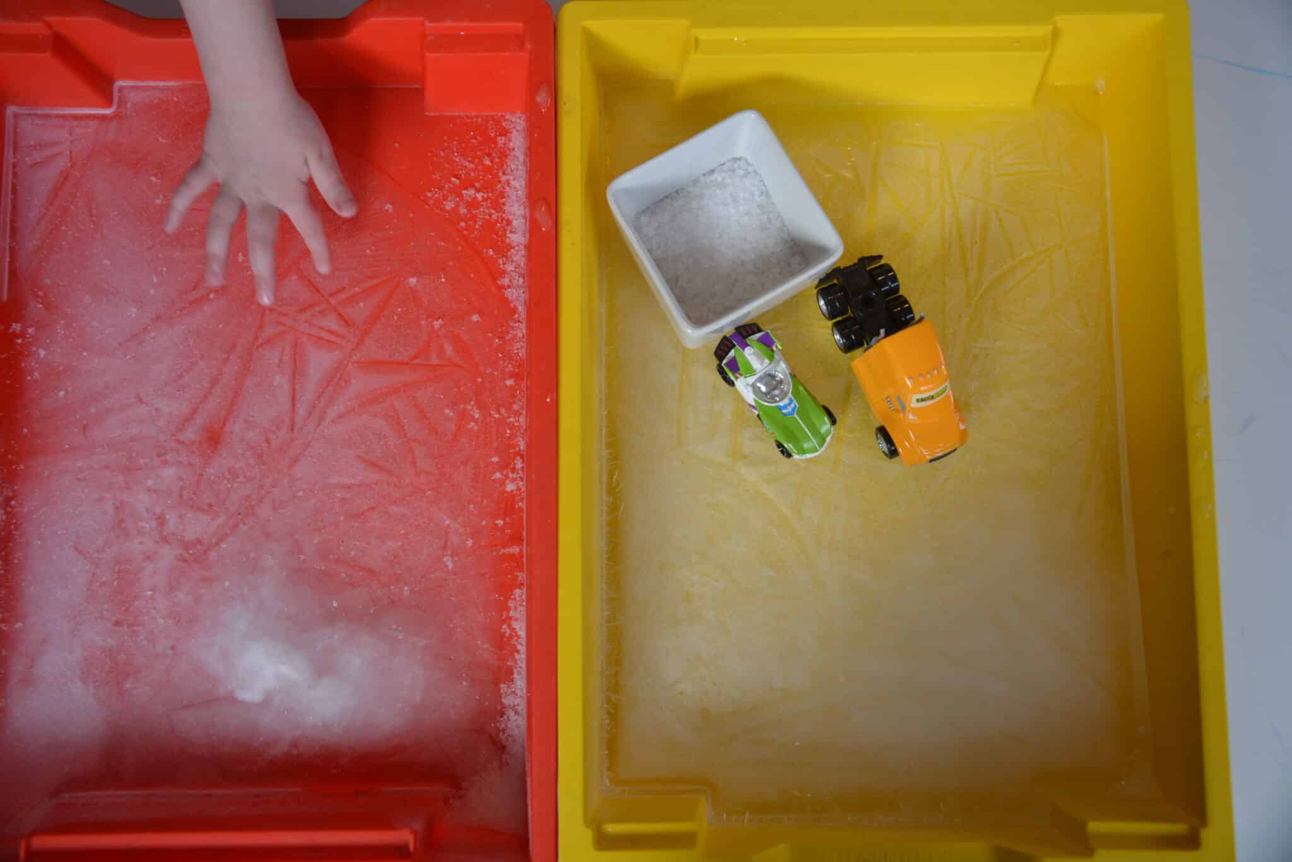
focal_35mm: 38
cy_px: 431
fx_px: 1364
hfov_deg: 50.7
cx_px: 646
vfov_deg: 35.1
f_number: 4.5
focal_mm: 38
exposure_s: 1/80
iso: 400
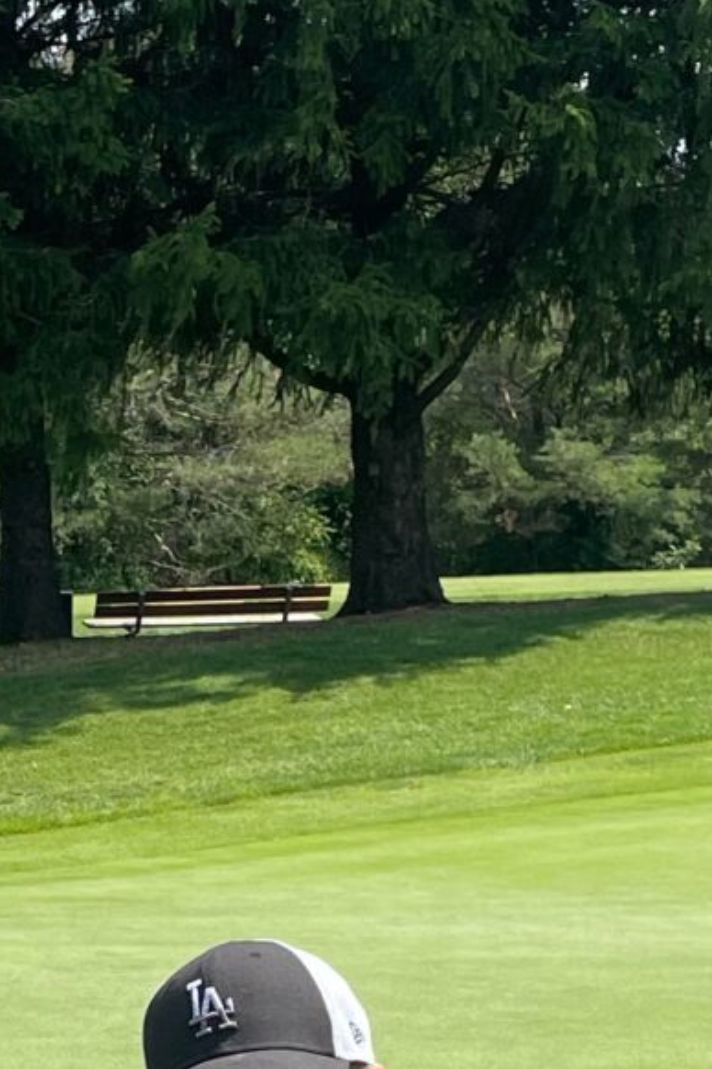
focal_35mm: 119
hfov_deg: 11.3
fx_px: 3530
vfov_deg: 16.8
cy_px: 1084
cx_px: -138
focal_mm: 4.2
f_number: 1.6
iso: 32
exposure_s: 1/2212
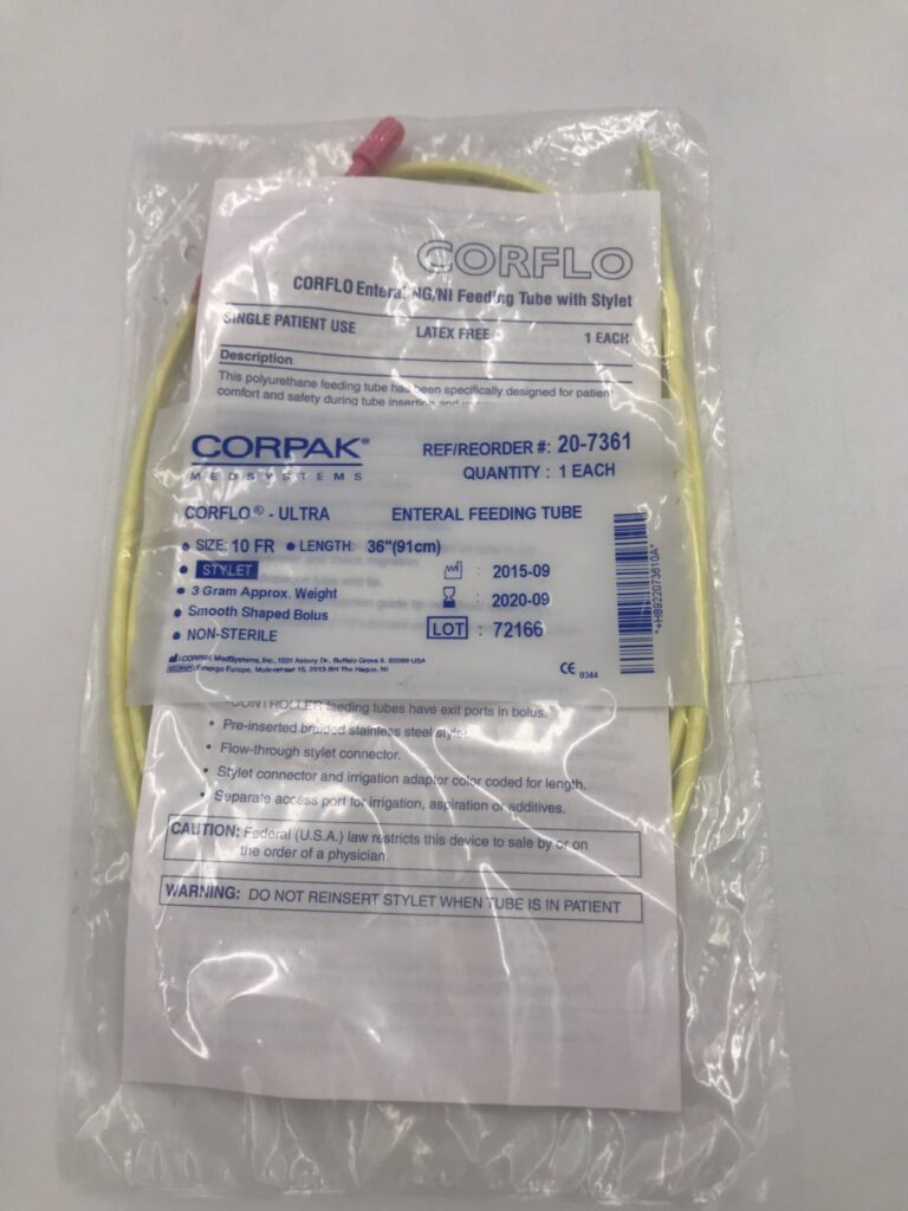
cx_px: 454
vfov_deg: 63.4
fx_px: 979
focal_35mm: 28
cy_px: 606
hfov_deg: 49.7
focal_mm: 3.99
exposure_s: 1/258
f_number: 1.8
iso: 20
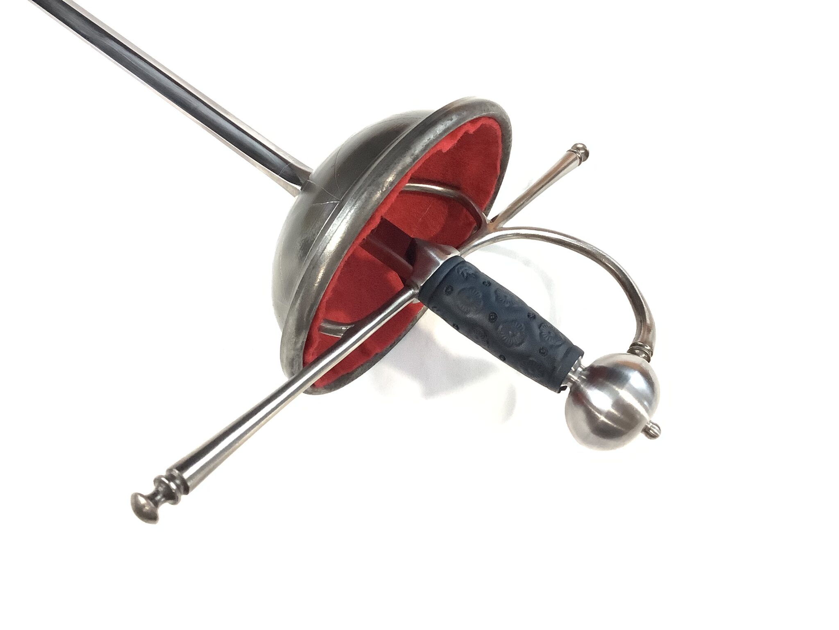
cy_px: 315
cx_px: 420
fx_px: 751
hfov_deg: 58.4
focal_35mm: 31
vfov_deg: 45.4
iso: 320
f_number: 2.4
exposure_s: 1/60
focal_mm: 3.3
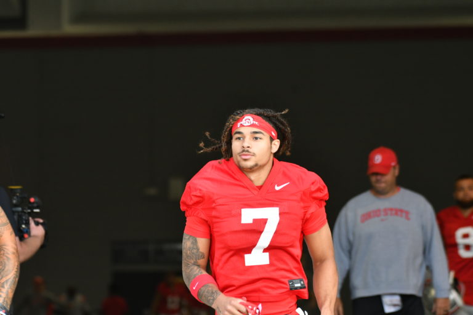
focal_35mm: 300
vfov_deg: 4.6
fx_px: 3941
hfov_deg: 6.9
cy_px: 158
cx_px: 236
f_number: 5.6
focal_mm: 200
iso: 1000
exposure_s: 1/640
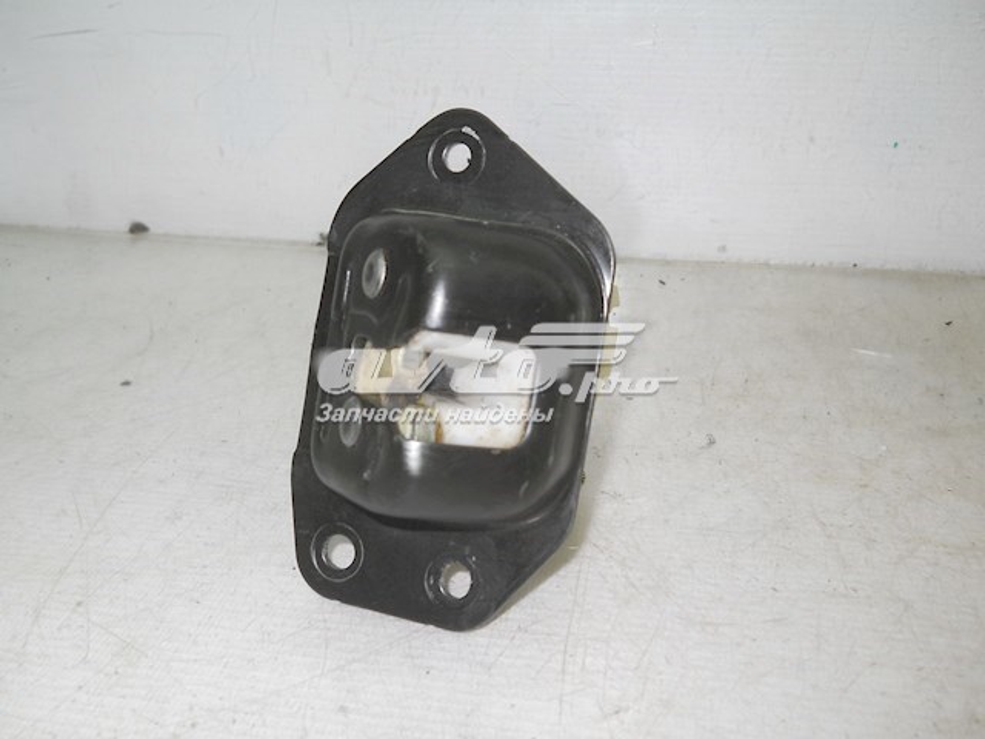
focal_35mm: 41
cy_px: 370
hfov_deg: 45.8
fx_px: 1167
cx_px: 492
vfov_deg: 35.1
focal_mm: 6.72
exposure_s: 1/30
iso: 80
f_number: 5.5
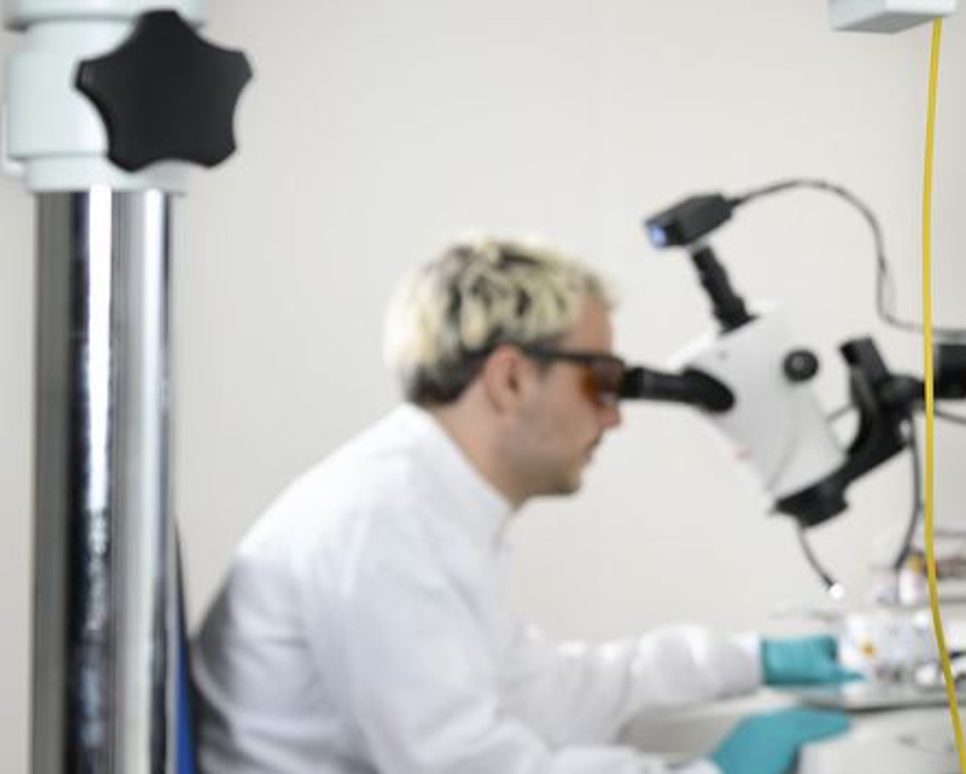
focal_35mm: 121
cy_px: 236
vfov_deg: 12.7
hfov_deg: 14.5
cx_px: 1567
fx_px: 3461
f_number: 5.6
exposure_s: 1/160
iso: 40
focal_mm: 38
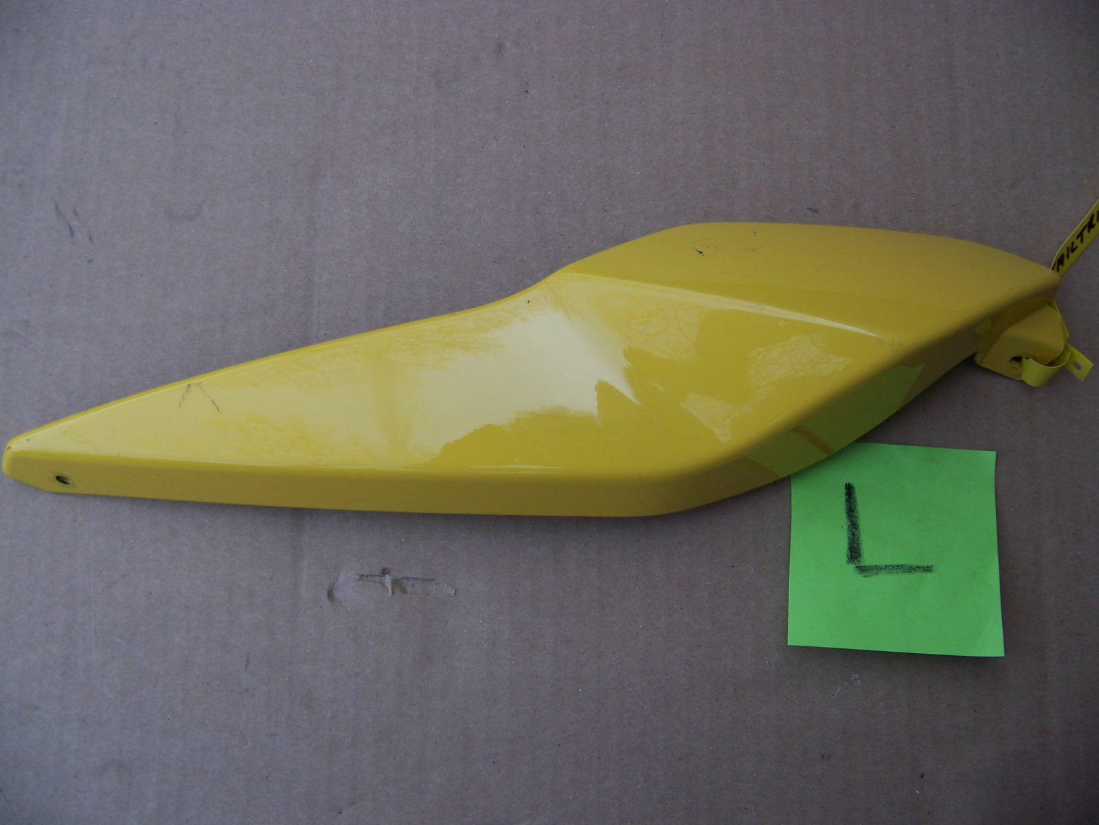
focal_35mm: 36
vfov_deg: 39.7
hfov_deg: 51.4
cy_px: 412
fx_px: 1143
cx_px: 550
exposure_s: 1/200
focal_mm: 5.85
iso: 64
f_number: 2.8
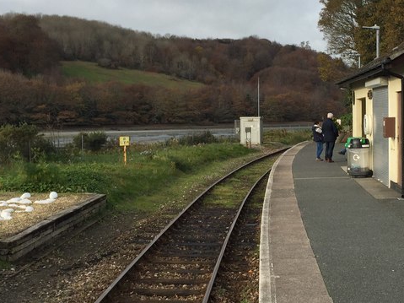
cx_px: 287
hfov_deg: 30.8
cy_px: 149
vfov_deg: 23.6
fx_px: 723
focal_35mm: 62
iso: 32
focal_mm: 4.15
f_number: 2.2
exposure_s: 1/1130
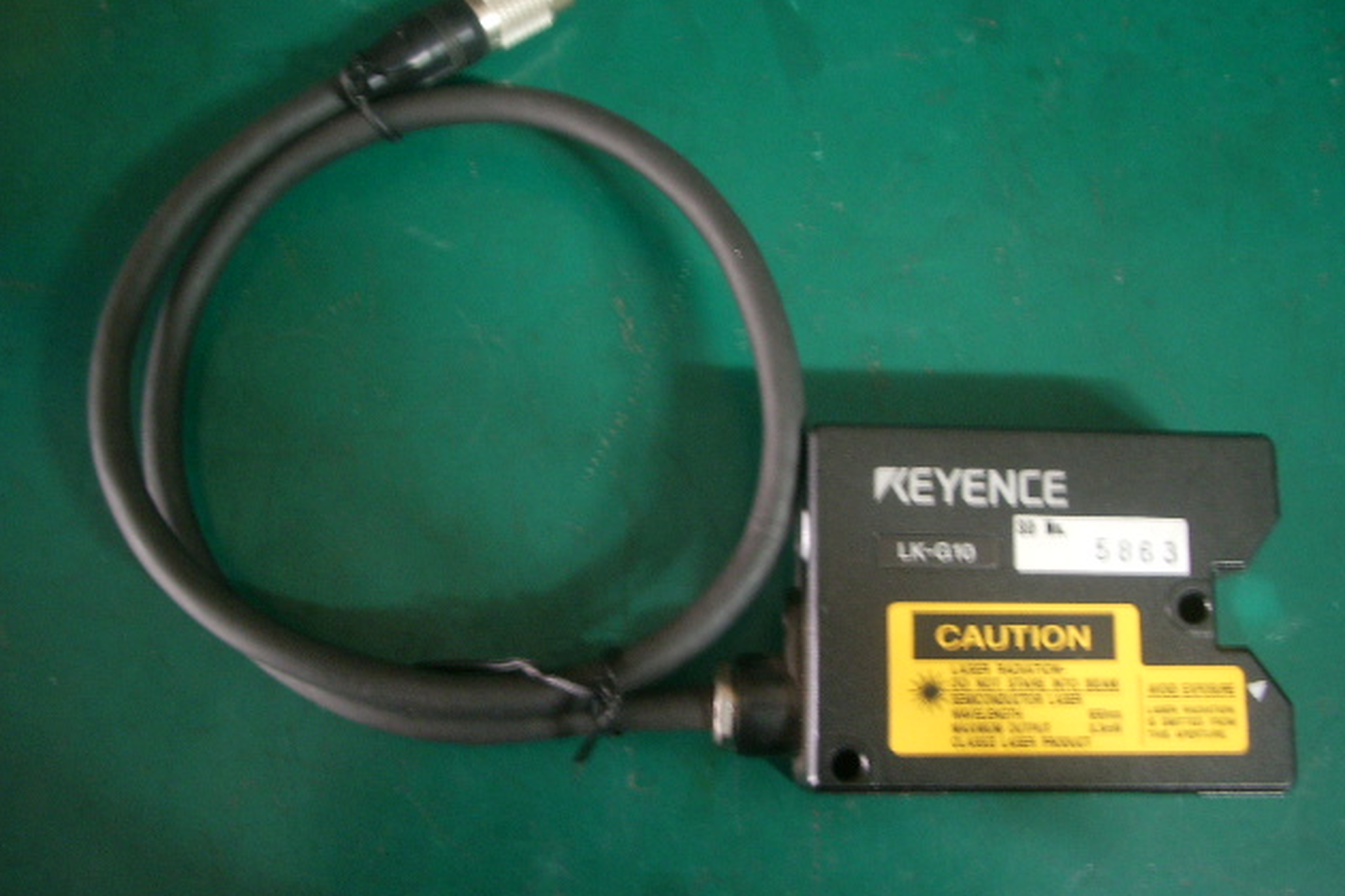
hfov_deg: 51.9
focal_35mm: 37
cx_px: 677
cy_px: 429
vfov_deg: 35.9
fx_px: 1382
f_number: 2.6
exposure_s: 1/4
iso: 200
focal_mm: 5.8
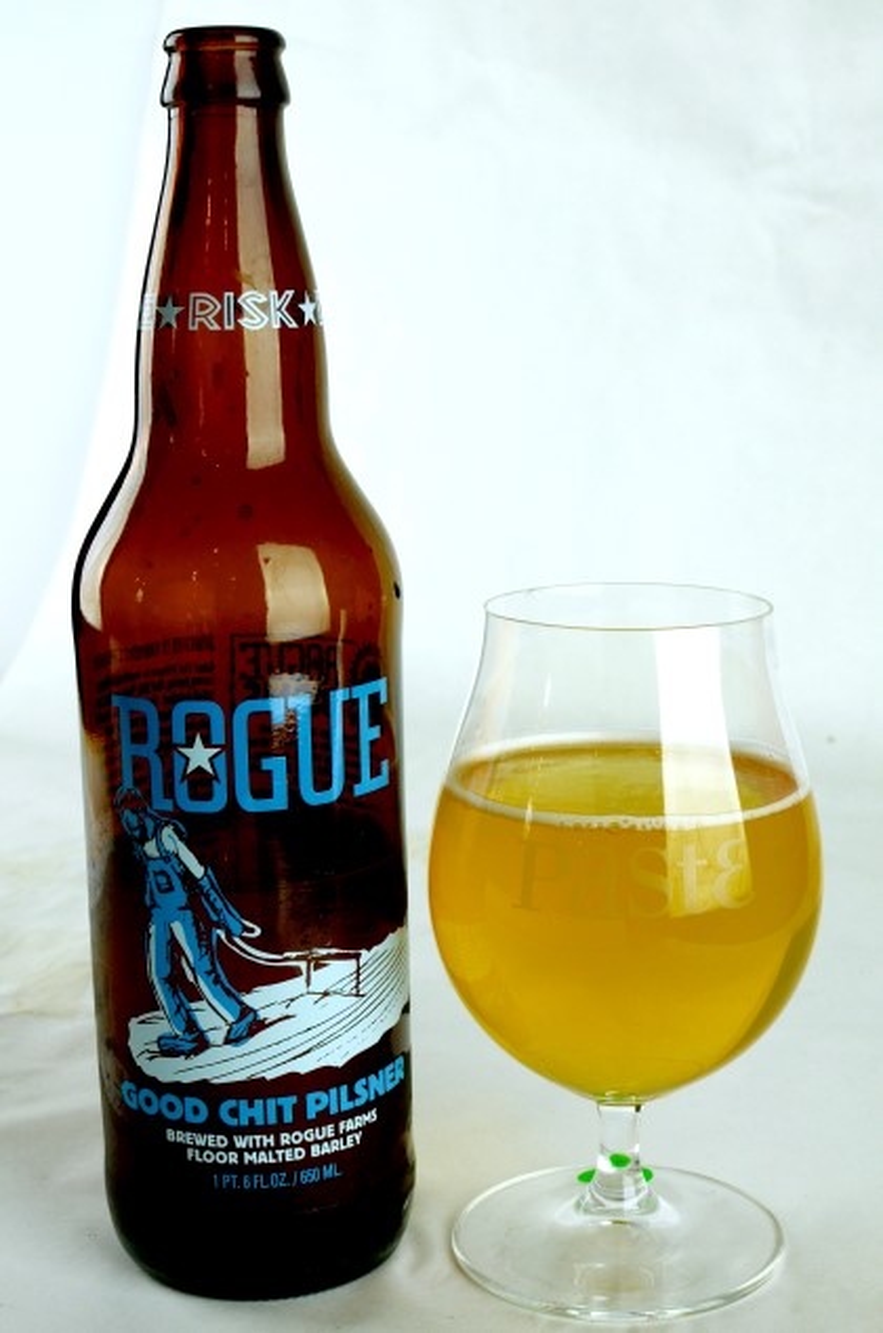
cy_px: 666
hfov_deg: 25.6
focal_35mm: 52
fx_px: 1940
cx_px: 442
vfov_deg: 37.9
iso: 800
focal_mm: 35
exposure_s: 1/125
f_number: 11
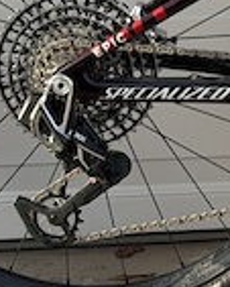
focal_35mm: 266
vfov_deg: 7.2
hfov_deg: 5.6
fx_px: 2261
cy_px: -69
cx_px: 558
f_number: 1.78
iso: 64
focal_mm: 6.76
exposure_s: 1/719
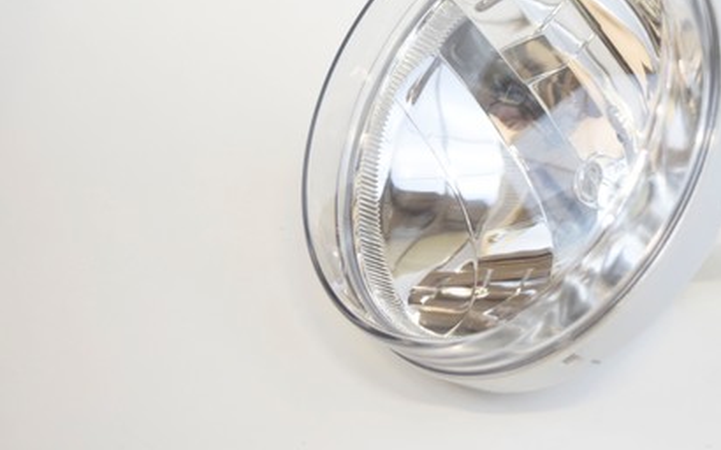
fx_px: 1689
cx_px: 561
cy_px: 112
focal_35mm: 86
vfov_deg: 15.1
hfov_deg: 23.8
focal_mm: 36
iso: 900
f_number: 4.8
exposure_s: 1/60
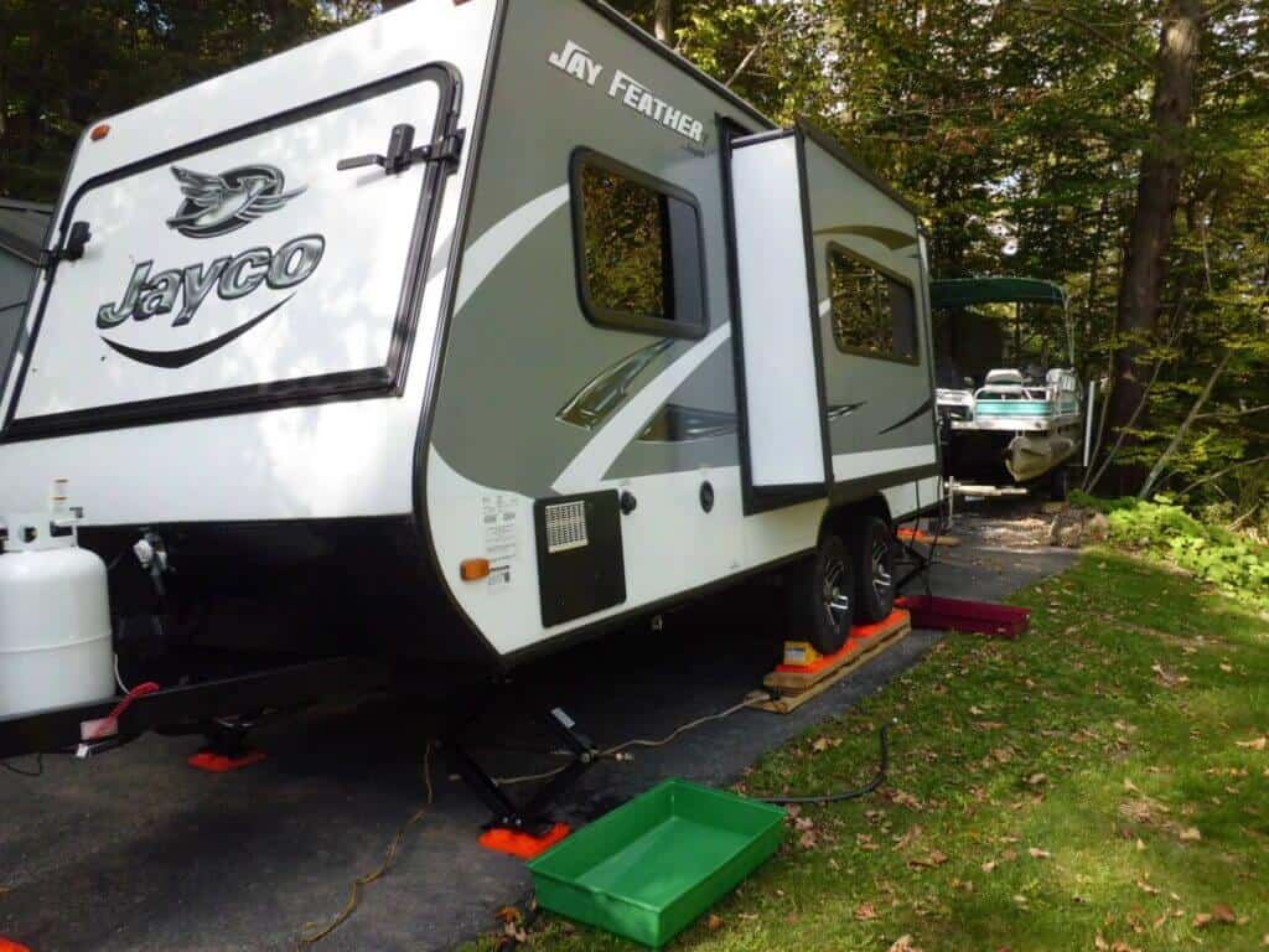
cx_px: 634
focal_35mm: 26
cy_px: 476
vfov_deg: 53.1
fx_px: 953
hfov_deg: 67.3
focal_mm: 4.7
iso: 100
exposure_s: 1/320
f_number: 2.8
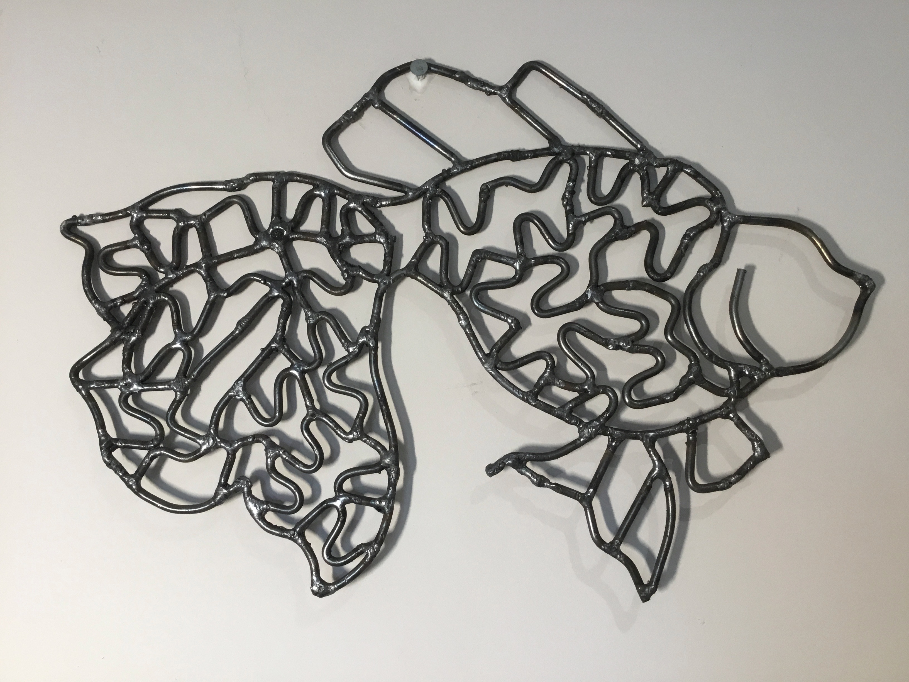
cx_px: 454
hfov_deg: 58.4
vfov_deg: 45.4
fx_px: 814
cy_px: 341
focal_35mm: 31
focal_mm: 3.3
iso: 40
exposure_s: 1/33
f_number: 2.4
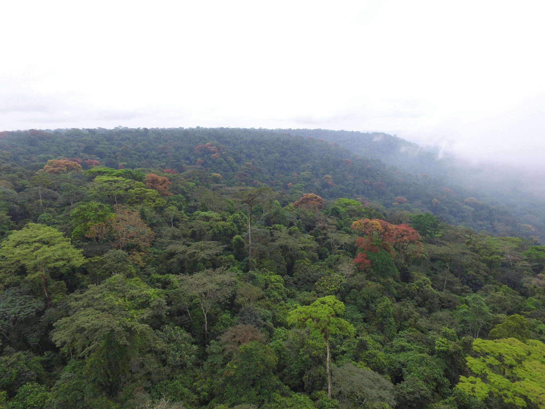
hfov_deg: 81.7
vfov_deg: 66.0
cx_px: 272
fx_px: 315
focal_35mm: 20
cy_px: 204
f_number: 2.8
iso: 200
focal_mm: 3.61
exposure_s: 1/800
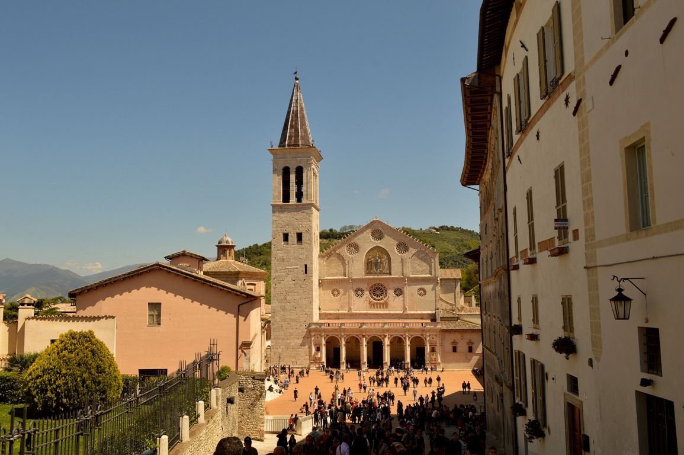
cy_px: 228
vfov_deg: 43.5
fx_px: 570
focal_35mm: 30
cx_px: 342
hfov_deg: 62.0
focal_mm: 20
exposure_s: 1/200
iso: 100
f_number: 11
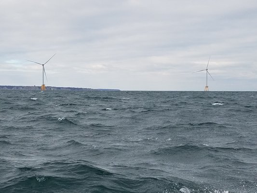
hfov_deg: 67.3
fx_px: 193
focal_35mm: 26
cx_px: 128
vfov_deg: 53.1
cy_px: 96
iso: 50
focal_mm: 4.2
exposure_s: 1/1680
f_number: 1.7
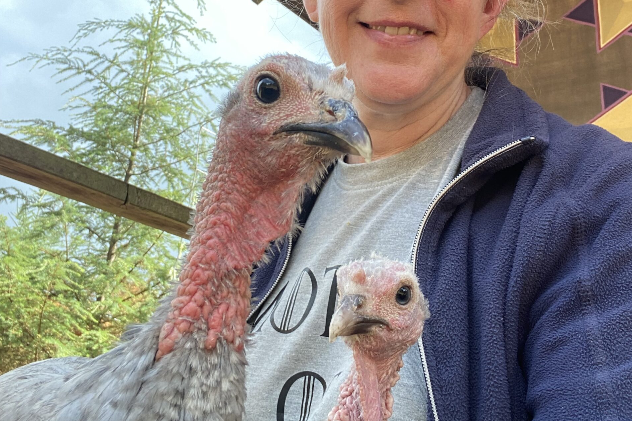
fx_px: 737
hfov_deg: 46.4
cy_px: 90
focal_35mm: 42
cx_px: 316
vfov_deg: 31.2
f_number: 2.2
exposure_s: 1/122
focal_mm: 2.71
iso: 32
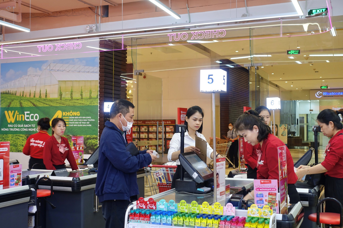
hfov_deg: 42.7
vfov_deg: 29.2
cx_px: 172
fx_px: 438
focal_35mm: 46
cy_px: 114
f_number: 2.8
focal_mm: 16.84
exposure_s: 1/50
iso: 200
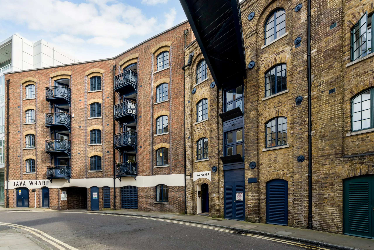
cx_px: 187
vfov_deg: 73.8
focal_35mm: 16
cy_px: 125
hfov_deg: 96.7
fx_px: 166
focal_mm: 16
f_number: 11
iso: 320
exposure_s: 1/125
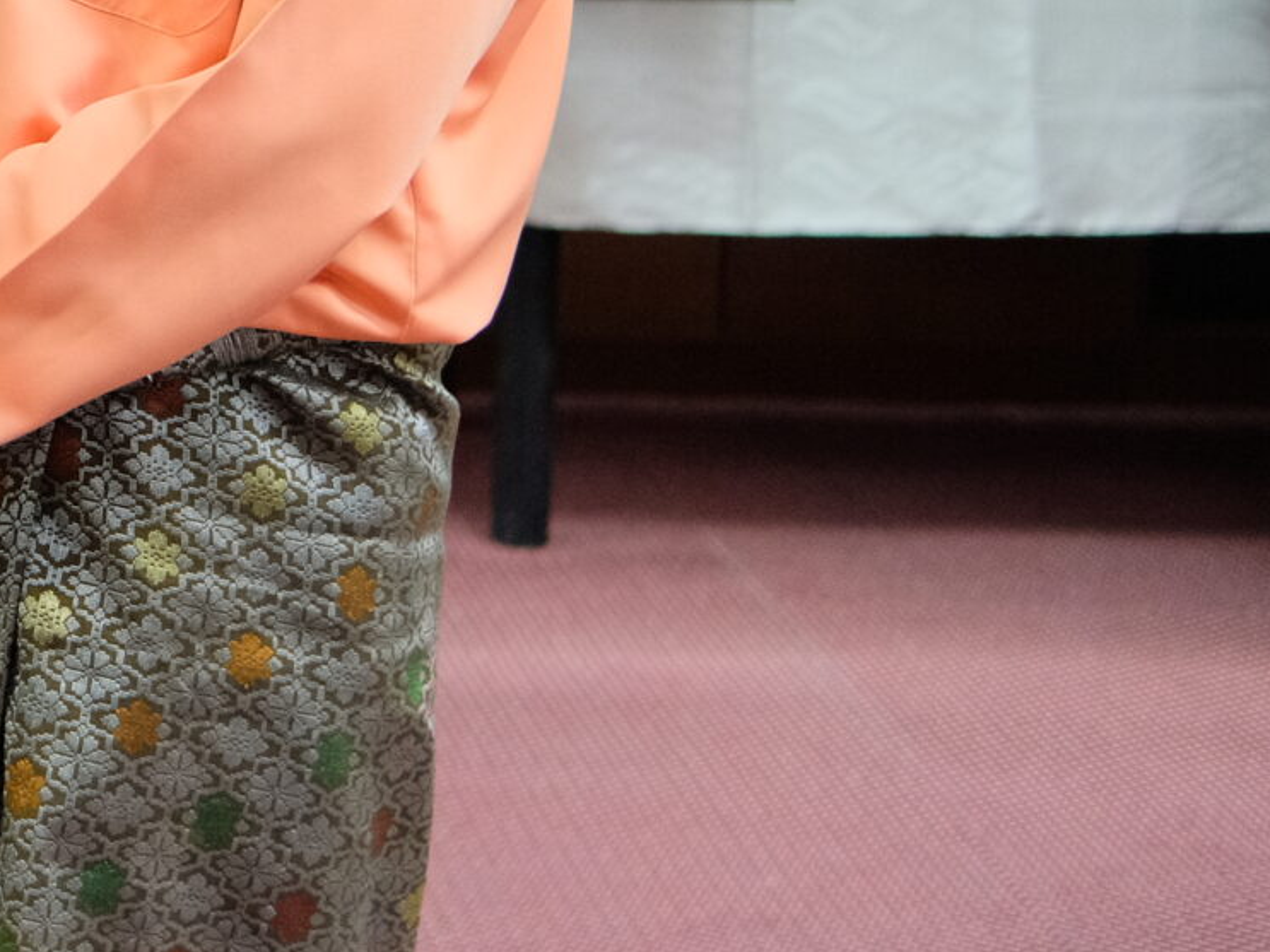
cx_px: -603
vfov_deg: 12.6
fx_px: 4255
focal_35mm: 116
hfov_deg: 15.7
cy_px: -74
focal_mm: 23
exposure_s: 1/160
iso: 2000
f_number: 2
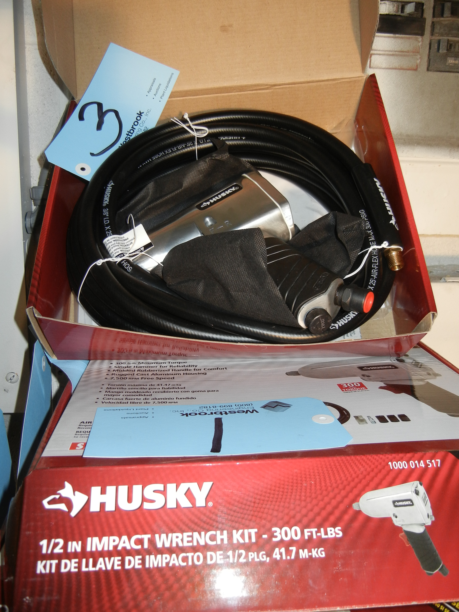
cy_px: 306
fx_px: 530
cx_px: 230
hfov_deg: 46.8
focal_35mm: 30
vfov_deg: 60.0
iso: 200
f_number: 3.5
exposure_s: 1/30
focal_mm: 5.4
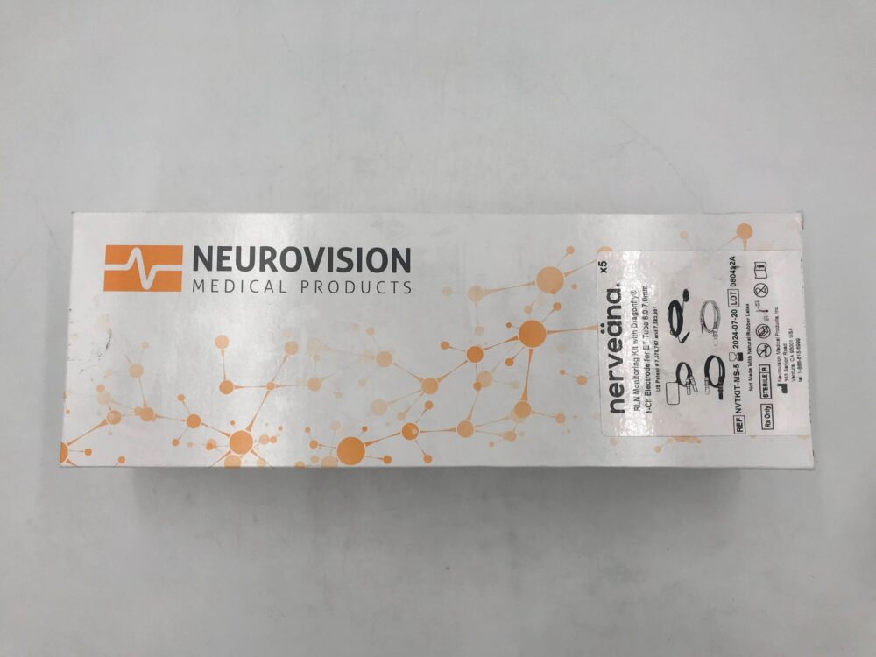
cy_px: 328
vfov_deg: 49.7
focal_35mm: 28
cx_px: 438
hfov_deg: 63.4
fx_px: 709
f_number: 1.8
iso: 20
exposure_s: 1/378
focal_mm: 3.99
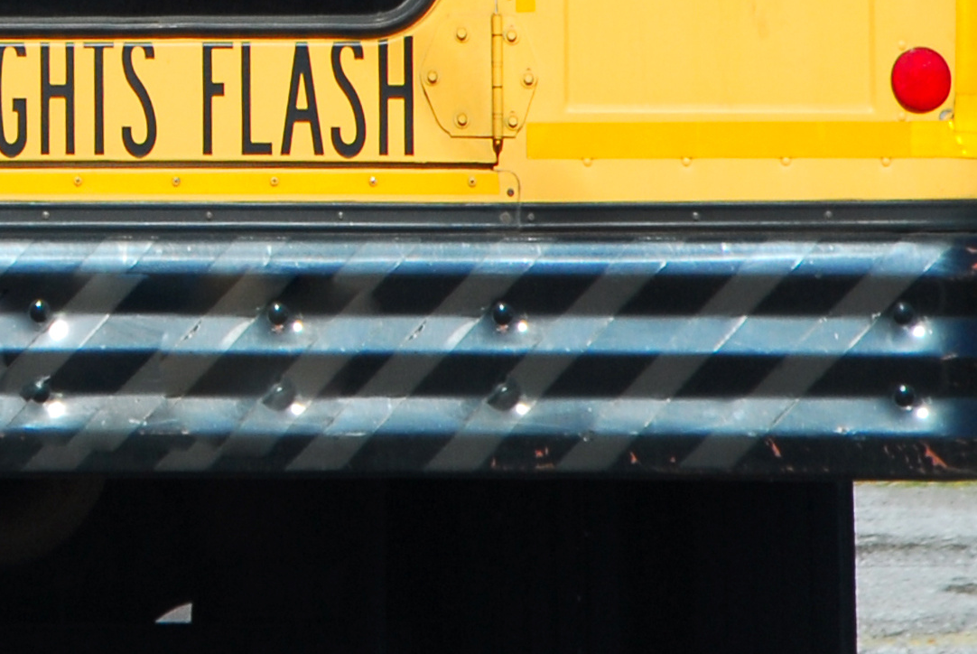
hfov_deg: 2.9
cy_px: -228
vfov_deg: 2.0
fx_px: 18963
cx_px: -637
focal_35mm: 698
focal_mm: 130
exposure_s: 1/350
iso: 200
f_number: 10
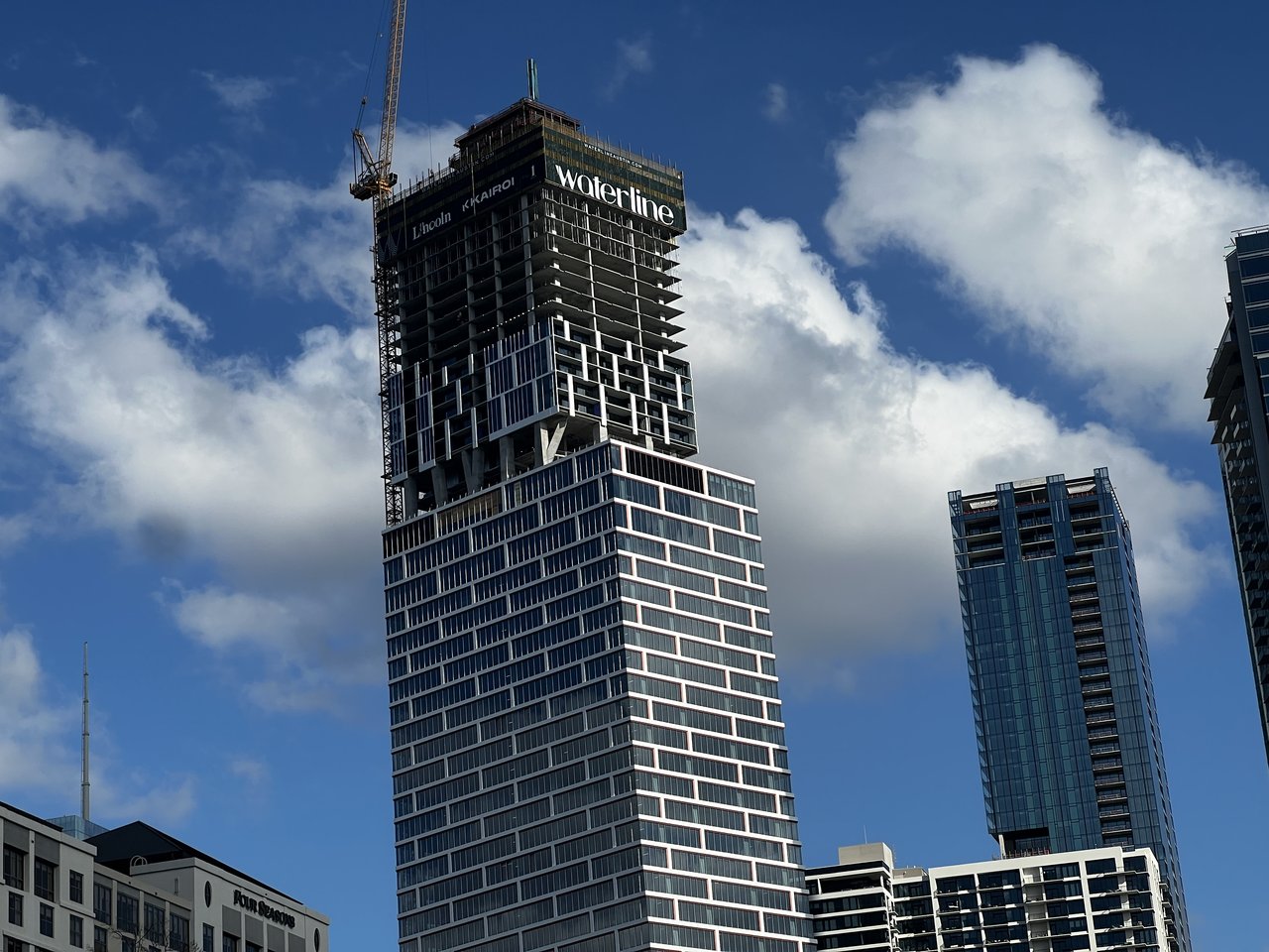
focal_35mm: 77
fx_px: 2823
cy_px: 476
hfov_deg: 25.3
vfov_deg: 19.1
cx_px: 634
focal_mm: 9
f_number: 2.8
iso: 32
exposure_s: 1/1130
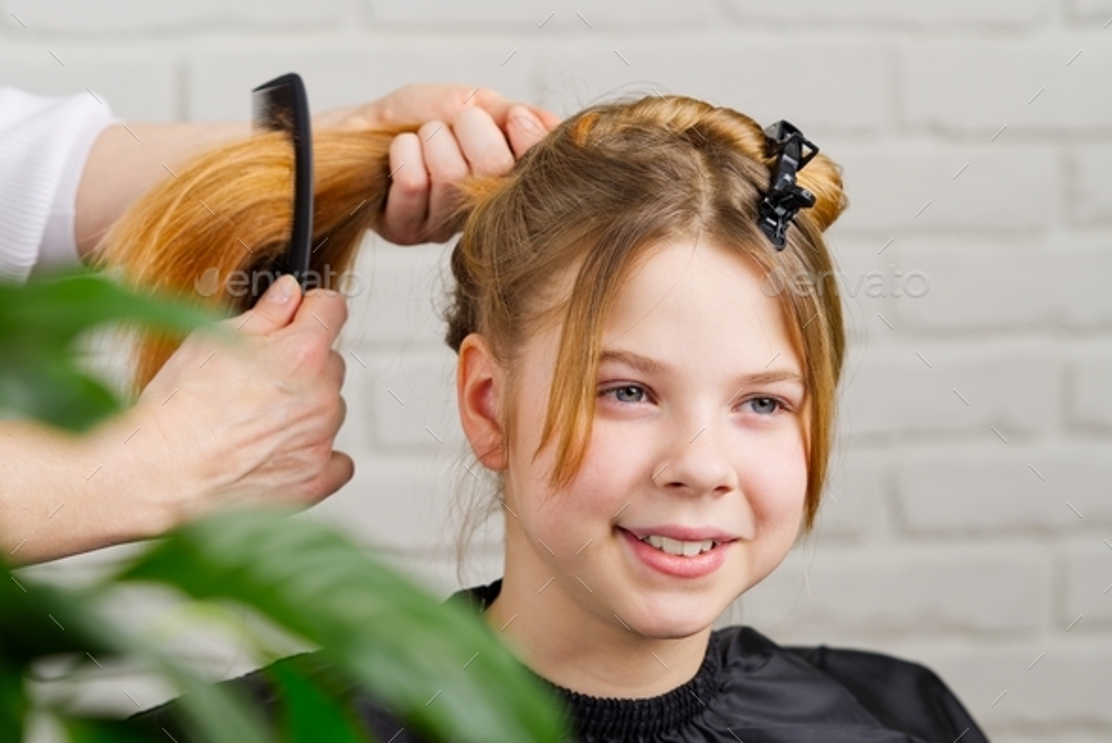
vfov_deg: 10.2
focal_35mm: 135
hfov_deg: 15.2
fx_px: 4172
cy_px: 372
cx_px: 556
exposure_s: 1/400
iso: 100
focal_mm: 90
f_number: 4
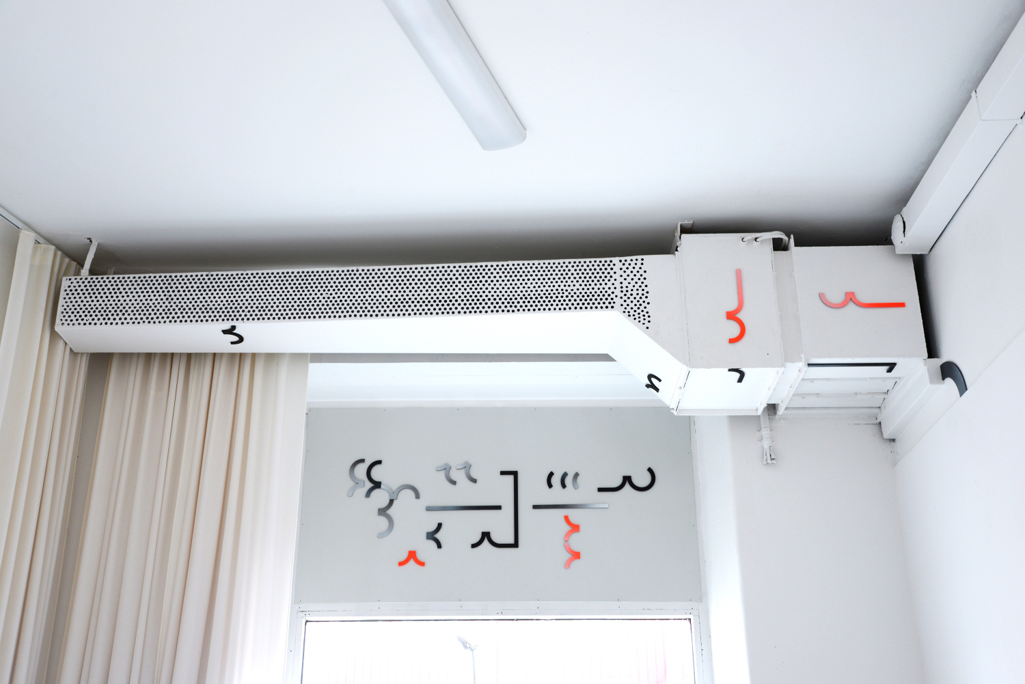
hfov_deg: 46.4
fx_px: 1196
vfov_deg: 31.9
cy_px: 342
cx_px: 512
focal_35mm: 42
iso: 400
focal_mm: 42
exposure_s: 1/15
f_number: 8
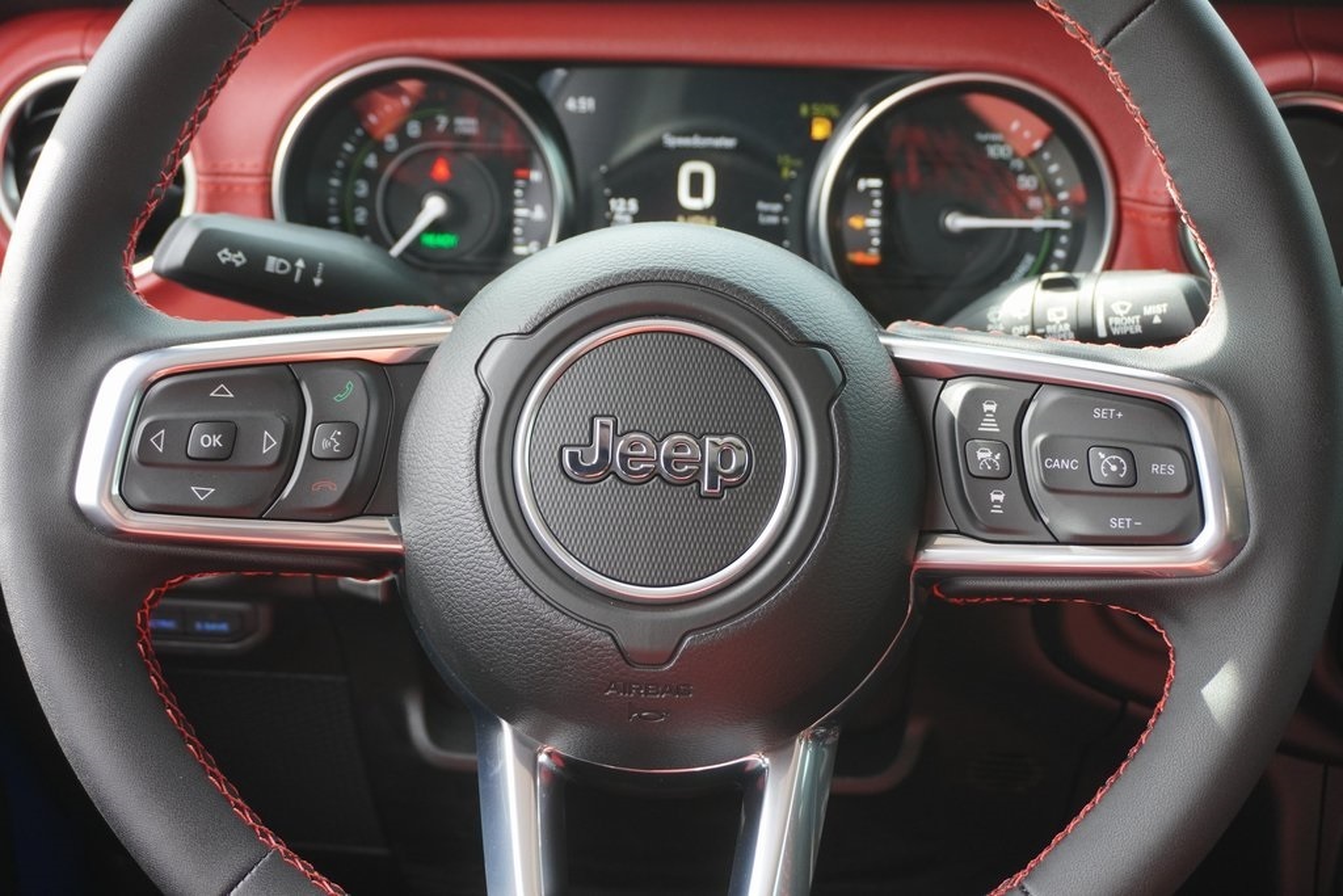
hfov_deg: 43.6
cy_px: 448
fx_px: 1679
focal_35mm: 45
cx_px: 672
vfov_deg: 29.9
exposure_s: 1/160
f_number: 5
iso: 640
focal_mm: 30
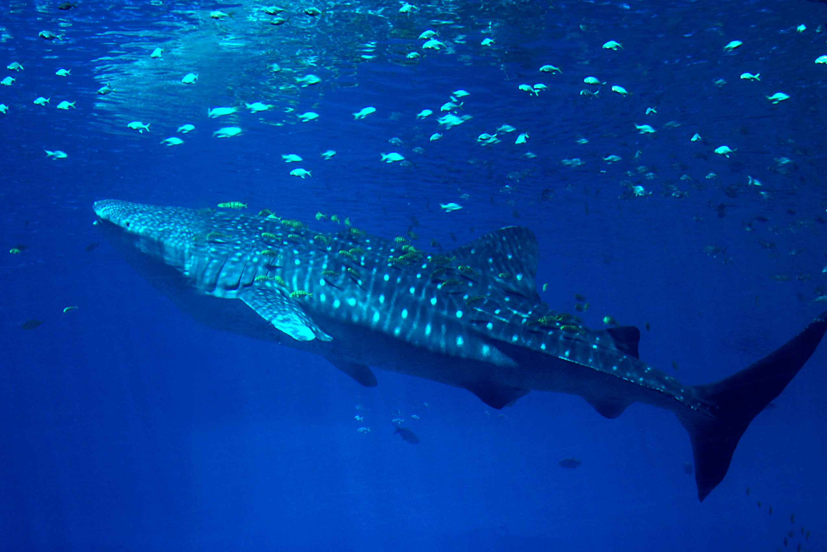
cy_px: 276
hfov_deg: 14.8
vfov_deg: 9.9
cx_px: 411
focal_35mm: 139
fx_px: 3193
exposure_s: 1/30
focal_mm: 92
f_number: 5.6
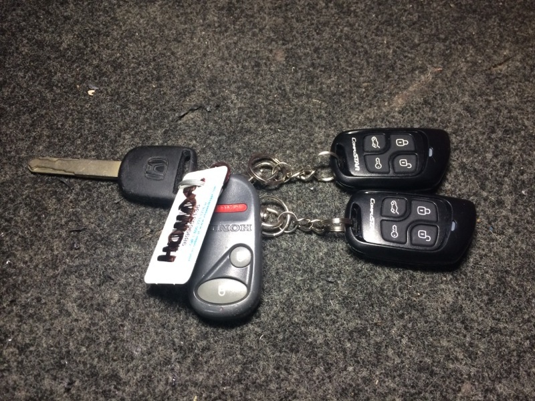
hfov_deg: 60.0
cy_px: 200
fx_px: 464
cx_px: 268
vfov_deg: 46.8
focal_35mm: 30
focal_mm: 4.12
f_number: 2.2
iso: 160
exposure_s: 1/30
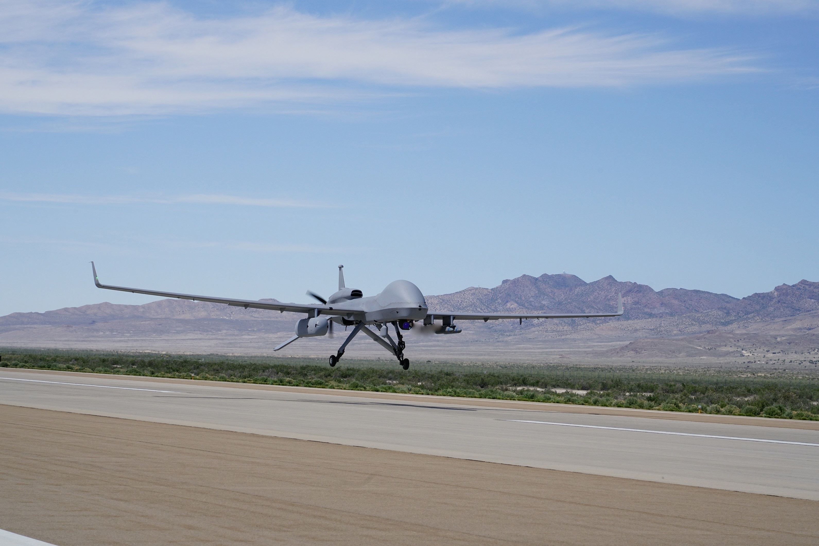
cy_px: 273
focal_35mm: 105
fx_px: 2389
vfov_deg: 13.0
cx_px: 410
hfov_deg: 19.5
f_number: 13
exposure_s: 1/1250
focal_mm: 105
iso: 800
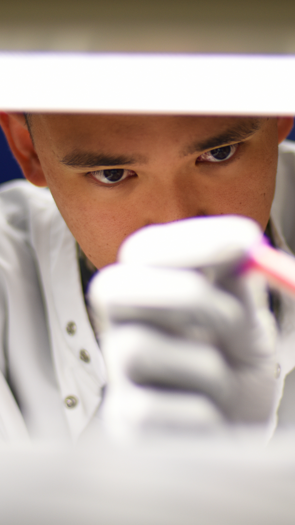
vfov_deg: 19.4
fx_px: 1530
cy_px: 219
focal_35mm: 110
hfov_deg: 11.0
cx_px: 204
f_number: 1.8
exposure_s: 1/125
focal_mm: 50
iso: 250
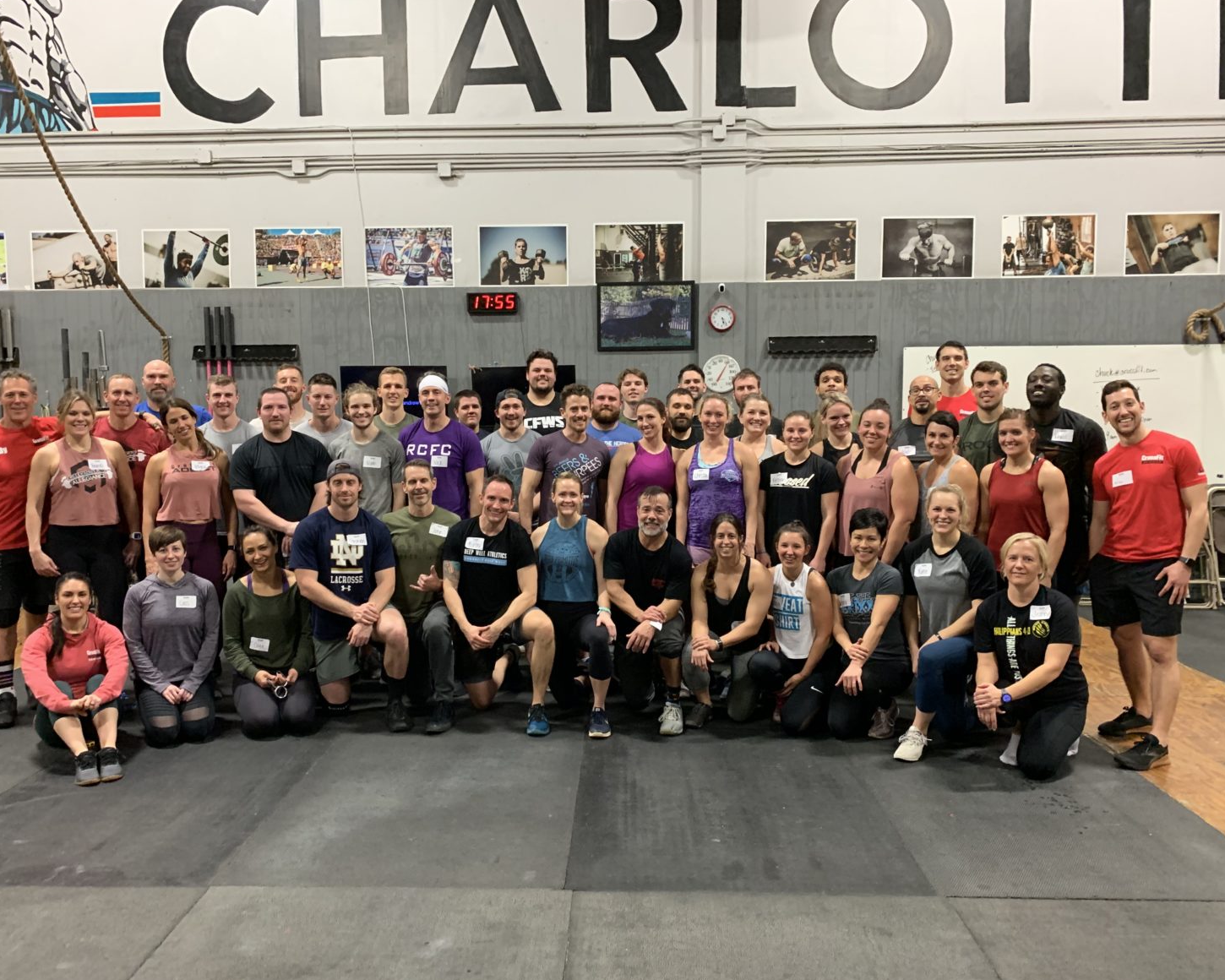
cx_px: 592
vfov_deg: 51.5
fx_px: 1015
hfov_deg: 62.2
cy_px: 498
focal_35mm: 28
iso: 400
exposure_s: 1/45
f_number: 1.8
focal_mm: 4.25
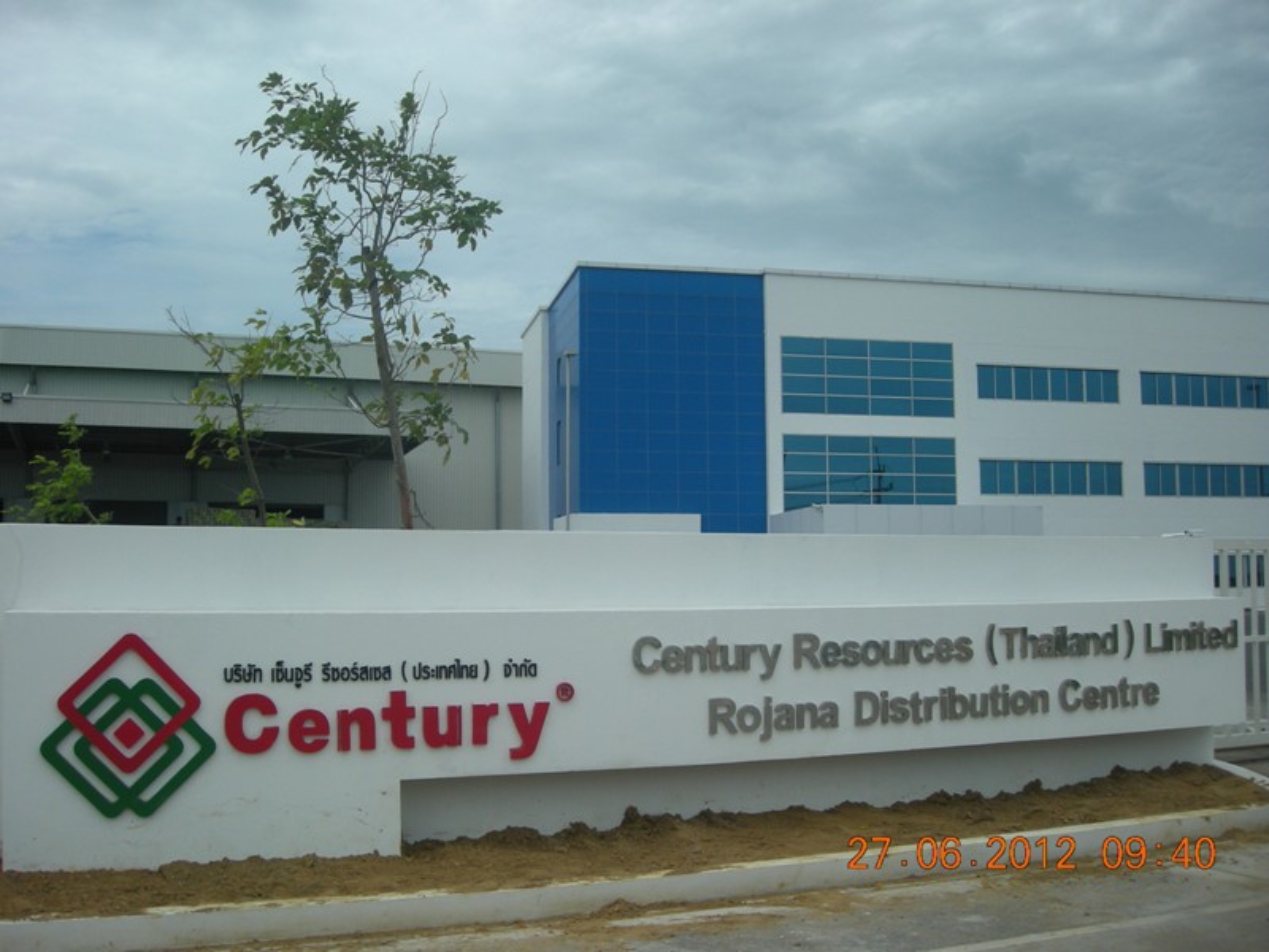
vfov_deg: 40.7
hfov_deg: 52.6
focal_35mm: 35
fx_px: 1283
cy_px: 476
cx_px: 634
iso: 50
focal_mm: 5.7
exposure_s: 1/356
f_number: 5.7
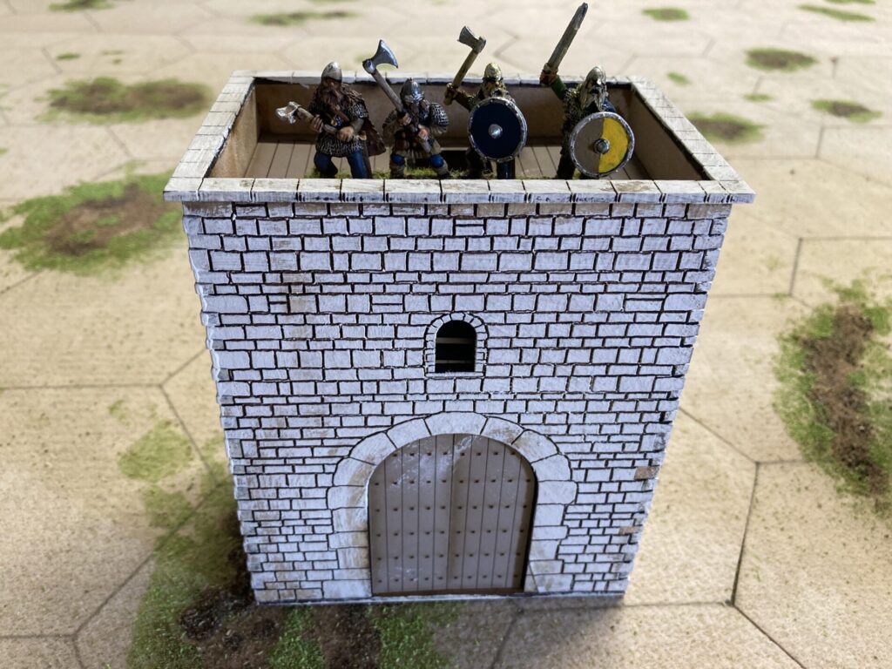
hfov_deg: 63.4
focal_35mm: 28
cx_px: 446
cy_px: 334
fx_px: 722
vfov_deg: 49.7
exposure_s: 1/50
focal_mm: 3.99
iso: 80
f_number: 1.8
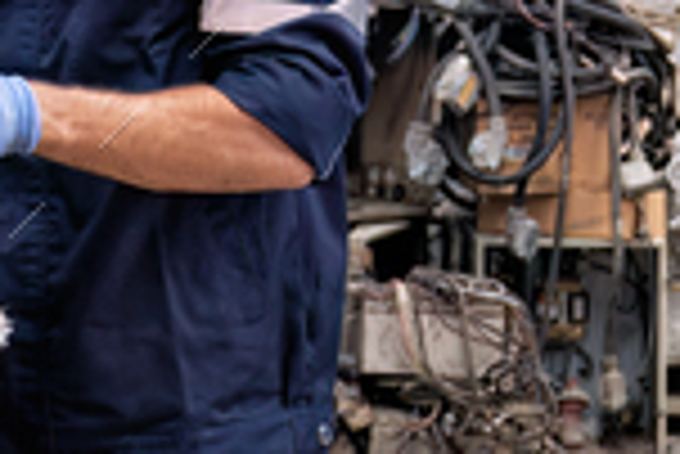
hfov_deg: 13.0
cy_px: -20
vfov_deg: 9.0
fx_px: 2874
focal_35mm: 152
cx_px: -221
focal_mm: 26
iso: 500
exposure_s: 1/160
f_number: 2.8
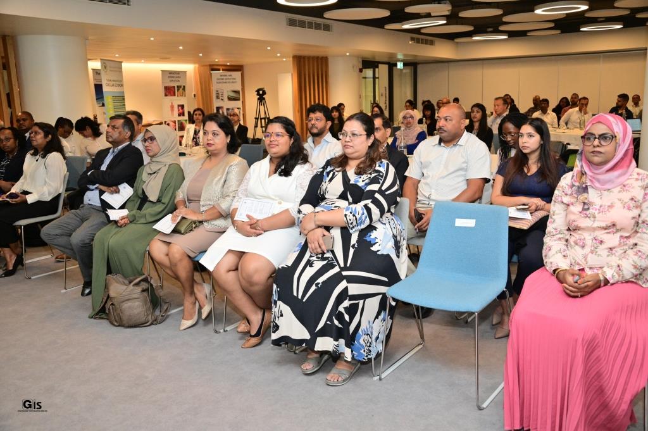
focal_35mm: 32
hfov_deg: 58.8
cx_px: 324
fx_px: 576
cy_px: 216
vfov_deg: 41.1
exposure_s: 1/200
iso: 3200
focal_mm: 32
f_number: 5.6
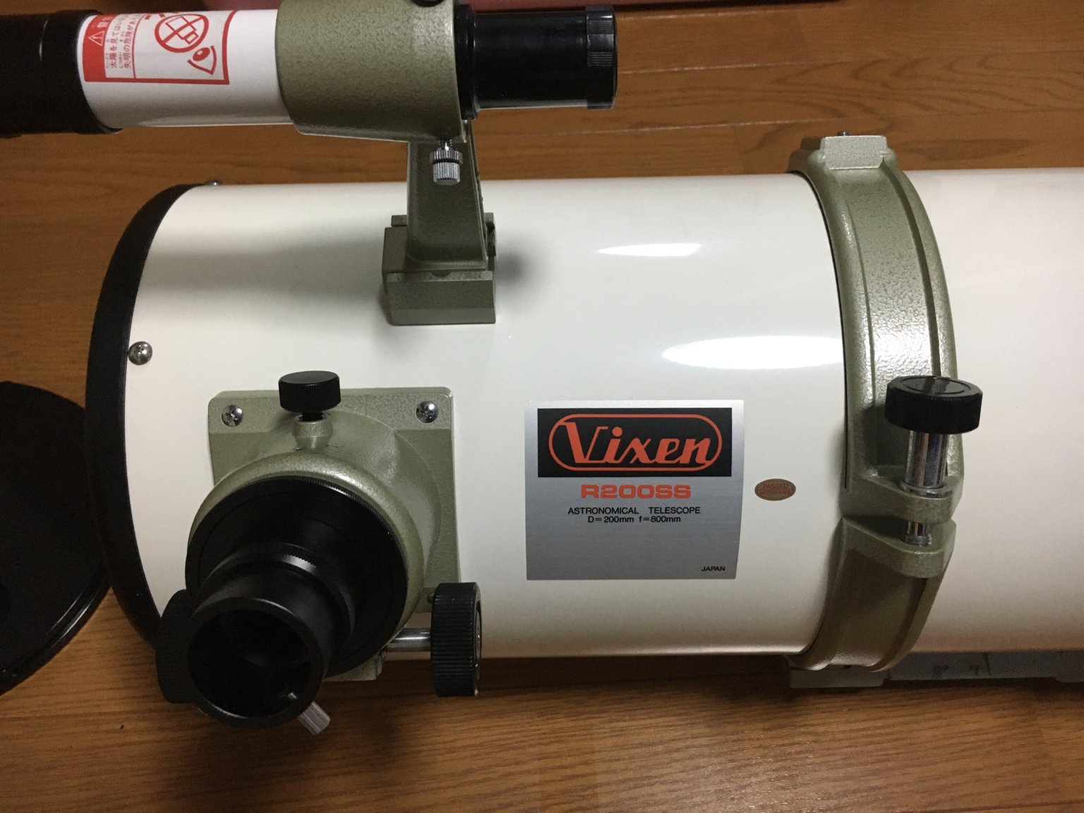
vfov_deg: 48.2
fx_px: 908
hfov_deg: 61.7
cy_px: 406
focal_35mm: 29
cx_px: 542
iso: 160
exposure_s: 1/30
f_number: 2.2
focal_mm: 4.15
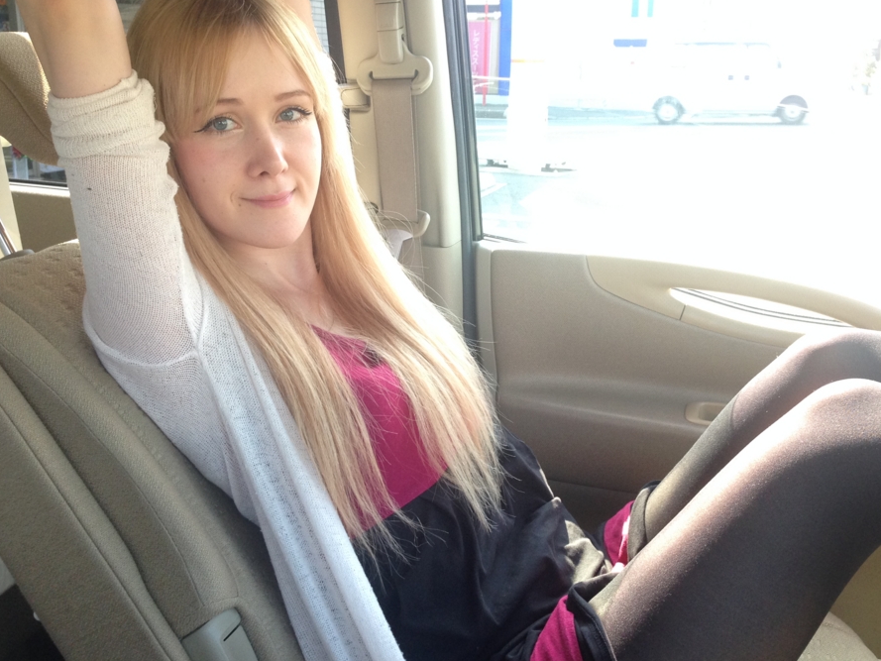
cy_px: 330
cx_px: 451
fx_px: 967
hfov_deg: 49.0
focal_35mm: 38
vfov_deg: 37.7
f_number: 2.4
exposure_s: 1/120
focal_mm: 4.12
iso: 80
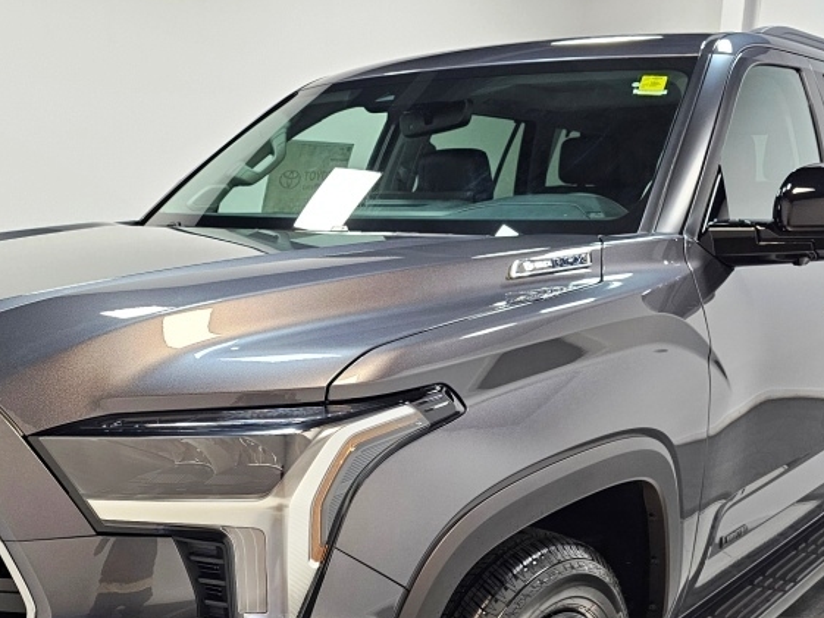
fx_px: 1000
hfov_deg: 44.5
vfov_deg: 33.1
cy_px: 521
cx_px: 328
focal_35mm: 42
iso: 500
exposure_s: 1/60
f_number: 1.7
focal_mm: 6.3
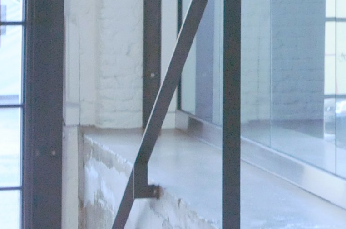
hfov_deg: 12.9
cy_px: -224
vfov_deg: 8.5
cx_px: 498
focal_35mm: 152
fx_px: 1459
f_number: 5.6
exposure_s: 1/50
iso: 1000
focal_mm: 18
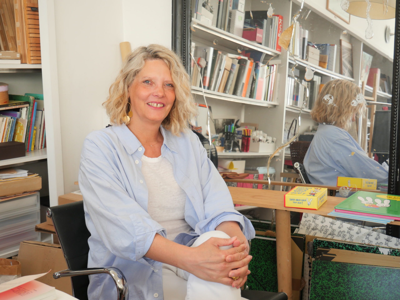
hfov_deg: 41.2
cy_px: 150
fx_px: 532
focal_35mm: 46
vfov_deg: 31.5
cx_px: 200
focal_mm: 23
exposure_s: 1/60
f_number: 4.3
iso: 500
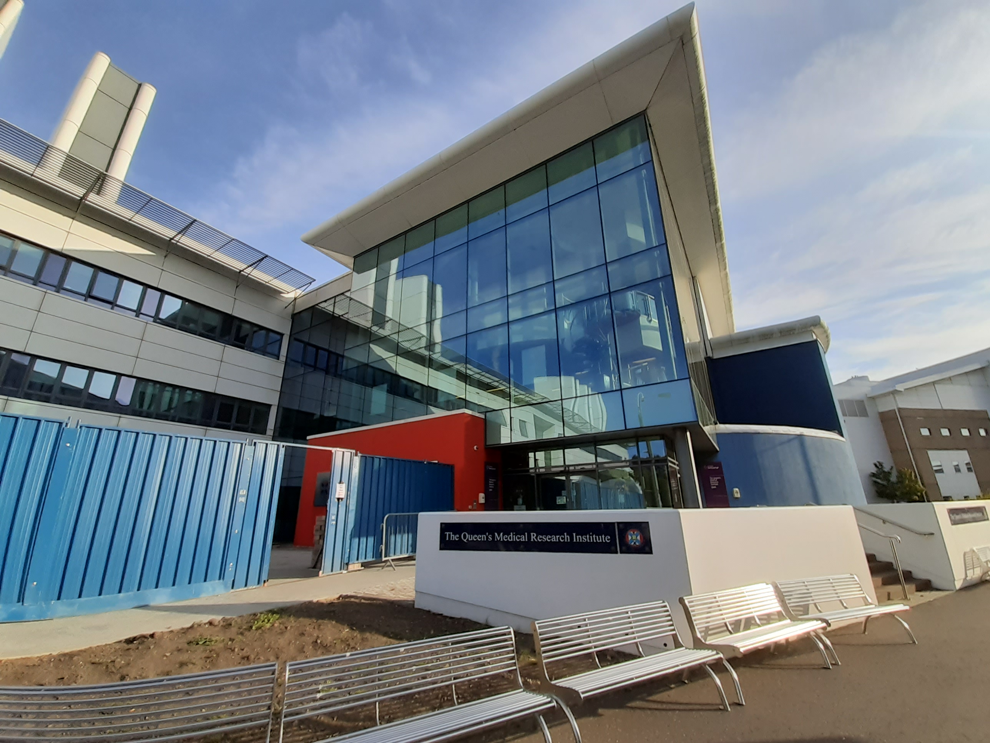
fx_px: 372
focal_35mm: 13
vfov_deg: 89.9
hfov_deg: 106.2
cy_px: 372
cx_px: 495
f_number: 2.2
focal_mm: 1.13
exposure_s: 1/929
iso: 40
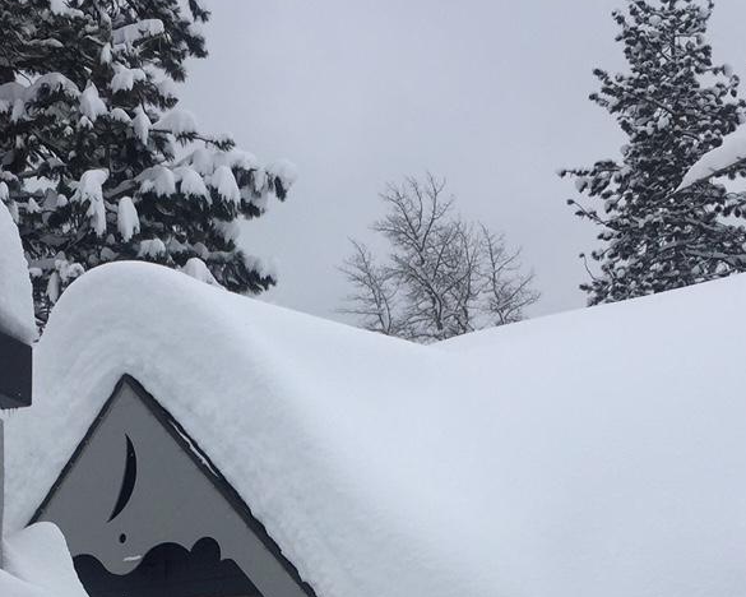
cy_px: 749
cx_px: 214
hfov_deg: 24.0
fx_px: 1744
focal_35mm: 79
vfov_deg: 18.3
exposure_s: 1/2326
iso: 32
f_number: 2.2
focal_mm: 4.15
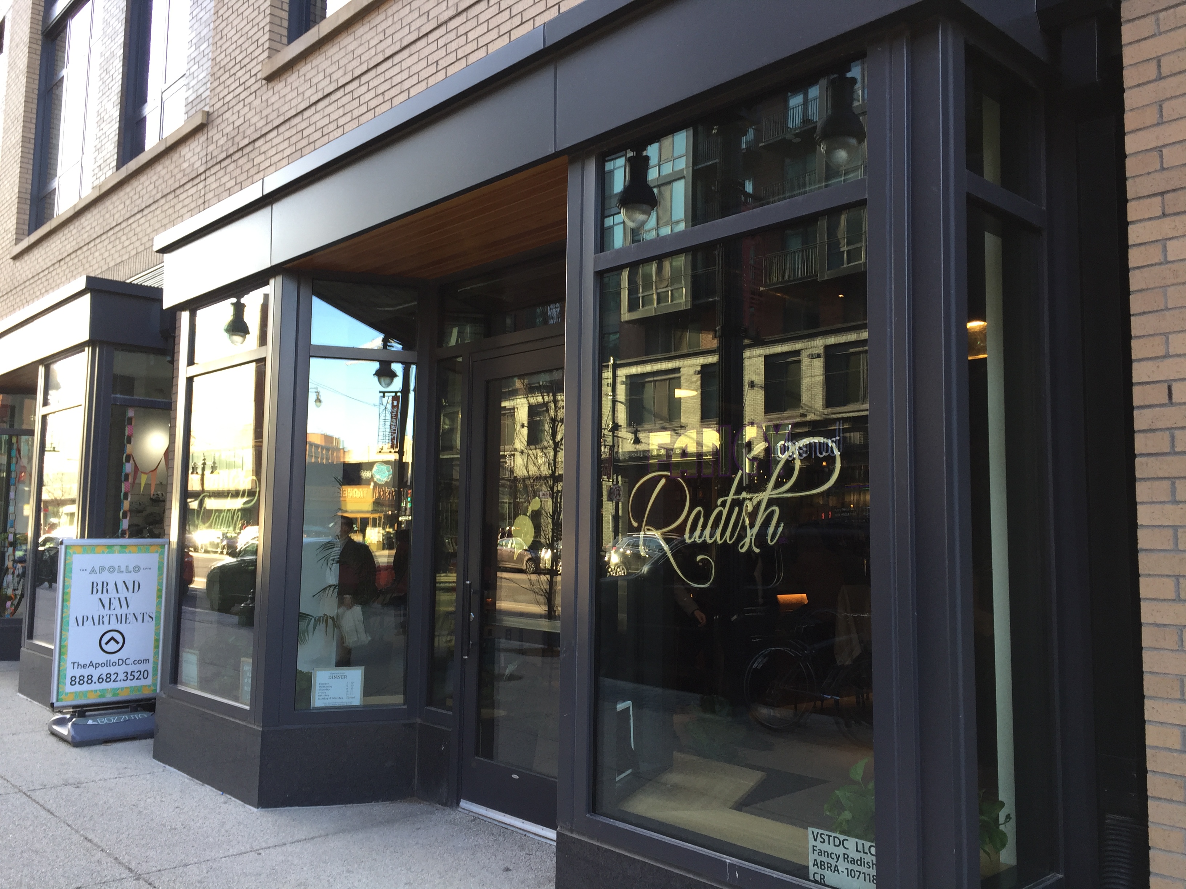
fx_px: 994
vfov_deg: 48.2
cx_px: 593
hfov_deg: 61.7
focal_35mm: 29
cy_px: 444
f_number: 2.2
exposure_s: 1/60
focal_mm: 4.15
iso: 32
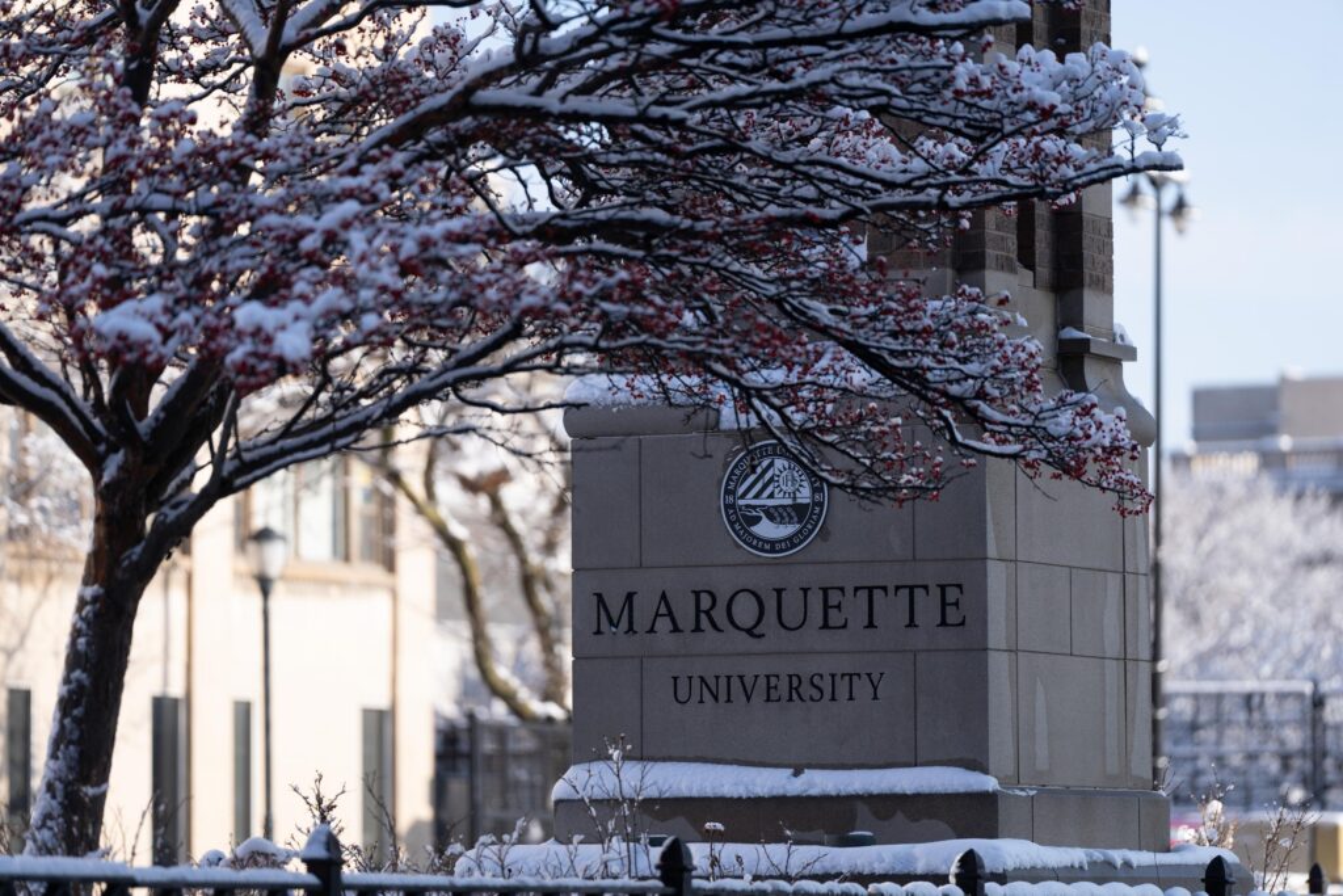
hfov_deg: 10.3
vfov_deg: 6.9
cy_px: 448
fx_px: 7462
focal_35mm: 200
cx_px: 672
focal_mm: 200
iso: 100
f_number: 2.8
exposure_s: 1/1000
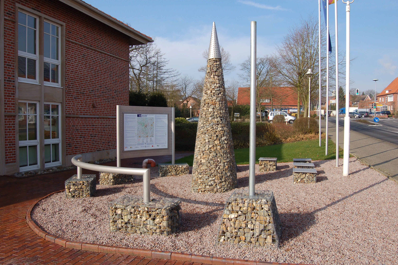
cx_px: 199
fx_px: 315
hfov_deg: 64.6
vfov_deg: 45.6
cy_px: 132
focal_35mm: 28
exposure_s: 1/320
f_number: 9
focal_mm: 19
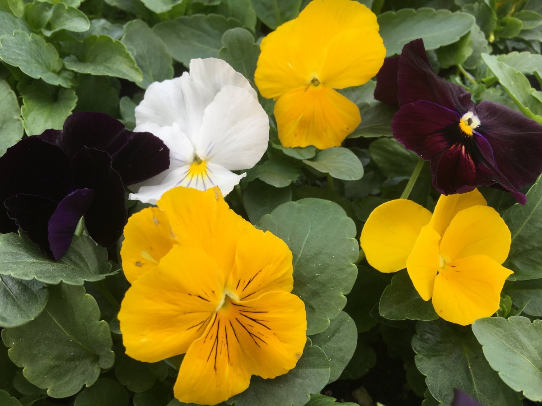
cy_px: 203
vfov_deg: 48.2
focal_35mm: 29
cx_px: 271
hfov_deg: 61.7
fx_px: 454
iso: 25
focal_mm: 4.15
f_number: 2.2
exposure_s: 1/206
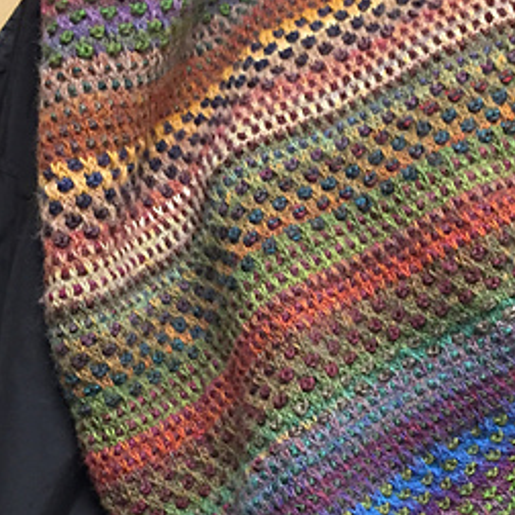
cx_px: 370
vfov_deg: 26.0
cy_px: 407
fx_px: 1094
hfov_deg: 26.2
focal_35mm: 65
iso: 200
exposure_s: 1/30
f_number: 2.2
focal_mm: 4.15
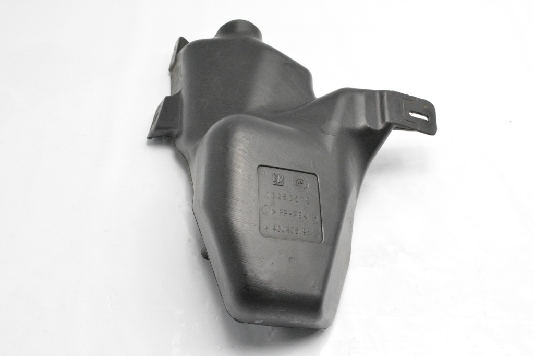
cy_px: 178
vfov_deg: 30.8
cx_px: 267
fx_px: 645
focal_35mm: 44
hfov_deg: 45.0
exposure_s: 1/500
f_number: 11
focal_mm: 29
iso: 6400
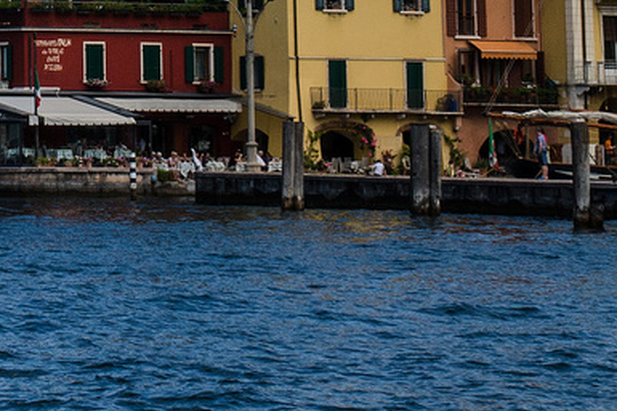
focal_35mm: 222
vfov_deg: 6.0
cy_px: -369
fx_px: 3803
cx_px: -398
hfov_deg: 9.0
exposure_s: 1/640
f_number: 11
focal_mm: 35
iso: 400
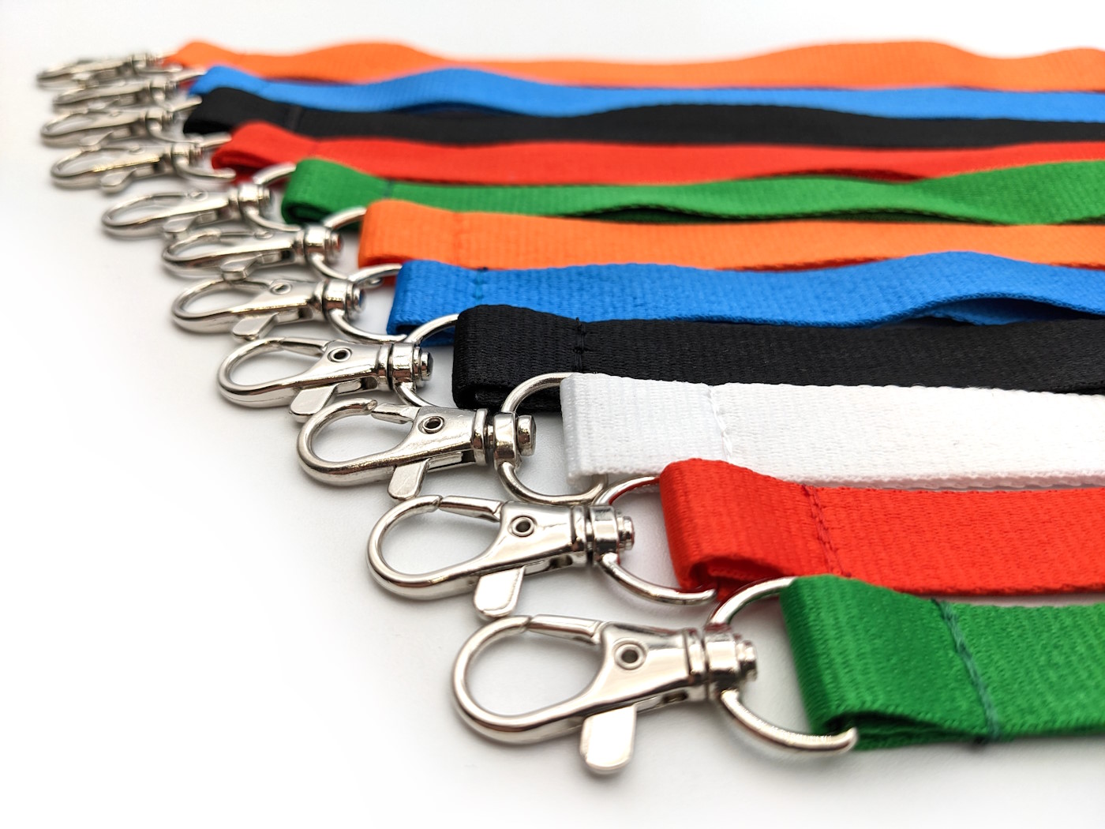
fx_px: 862
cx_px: 552
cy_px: 414
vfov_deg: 51.4
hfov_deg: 65.3
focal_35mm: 27
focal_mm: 4.38
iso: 55
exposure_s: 1/398
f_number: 1.73
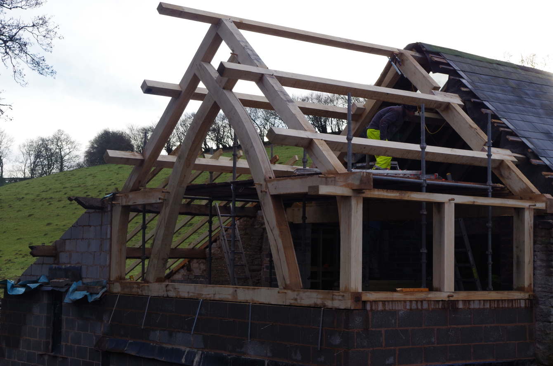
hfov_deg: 31.5
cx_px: 276
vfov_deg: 21.1
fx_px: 981
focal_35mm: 64
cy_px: 183
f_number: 11
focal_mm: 42.5
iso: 400
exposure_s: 1/200
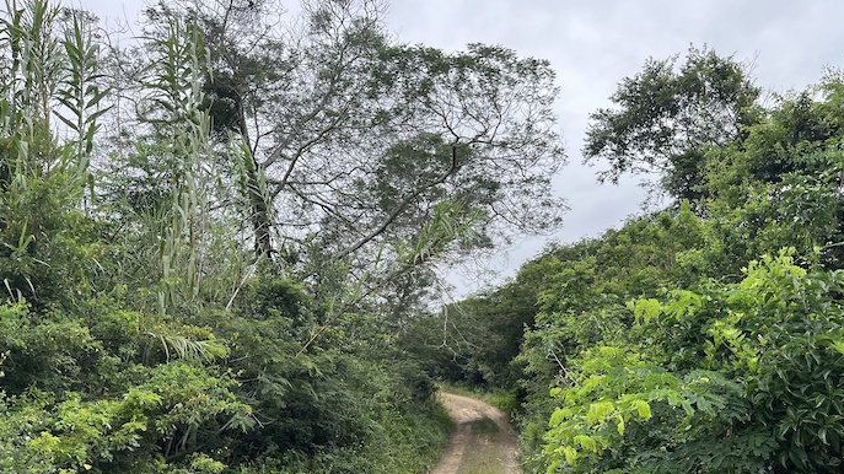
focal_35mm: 33
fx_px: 738
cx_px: 457
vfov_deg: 35.2
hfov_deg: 59.4
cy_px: 319
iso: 50
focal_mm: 5.1
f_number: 1.6
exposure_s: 1/967
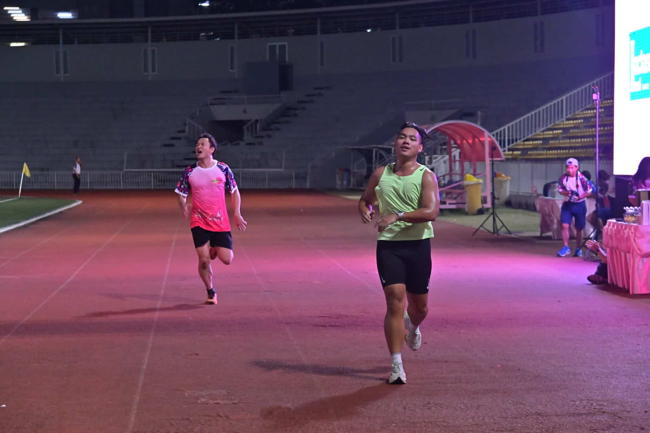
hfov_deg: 18.6
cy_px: 216
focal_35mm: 110
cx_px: 325
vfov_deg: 12.5
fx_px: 1986
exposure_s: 1/250
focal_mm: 110
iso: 4000
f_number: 7.1
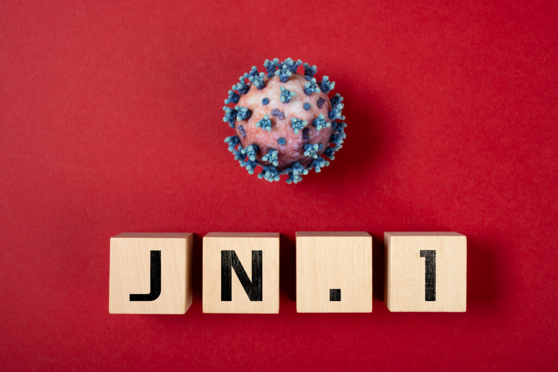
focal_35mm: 60
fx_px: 930
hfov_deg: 33.4
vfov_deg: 22.6
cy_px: 186
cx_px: 279
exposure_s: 1/160
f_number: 16
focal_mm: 60
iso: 125
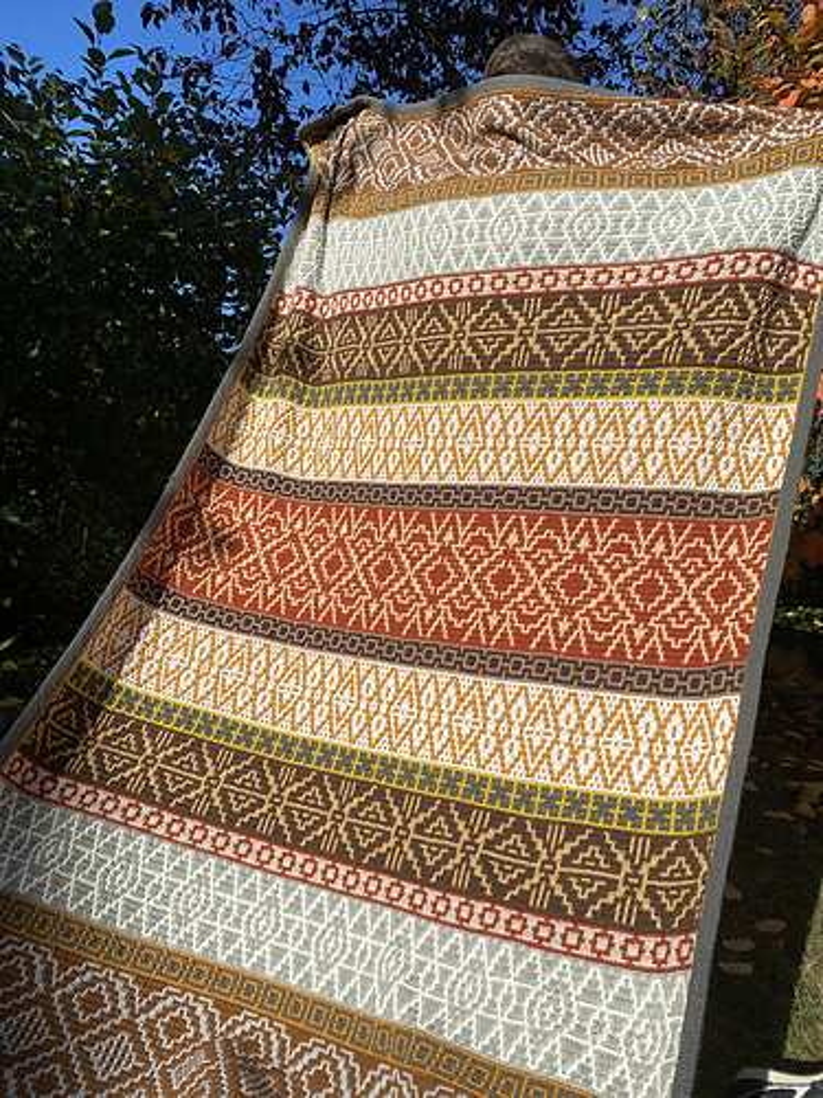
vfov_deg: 67.3
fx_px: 824
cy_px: 549
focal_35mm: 26
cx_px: 412
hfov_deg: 53.1
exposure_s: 1/4608
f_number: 1.8
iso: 32
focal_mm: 4.25
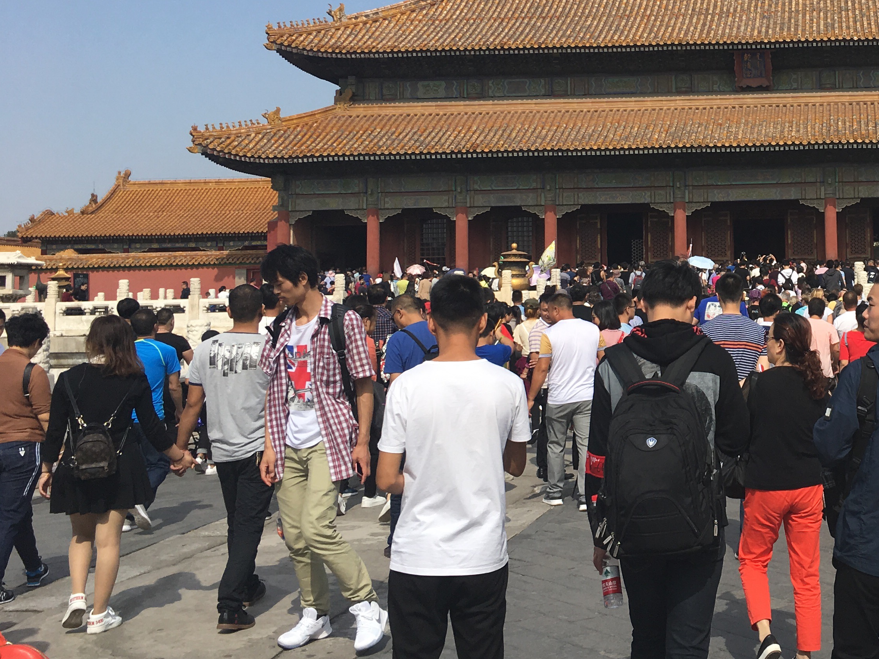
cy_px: 184
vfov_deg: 27.7
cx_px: 778
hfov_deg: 34.9
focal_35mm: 52
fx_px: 1320
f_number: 2.2
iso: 25
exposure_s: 1/1709
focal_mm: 4.15
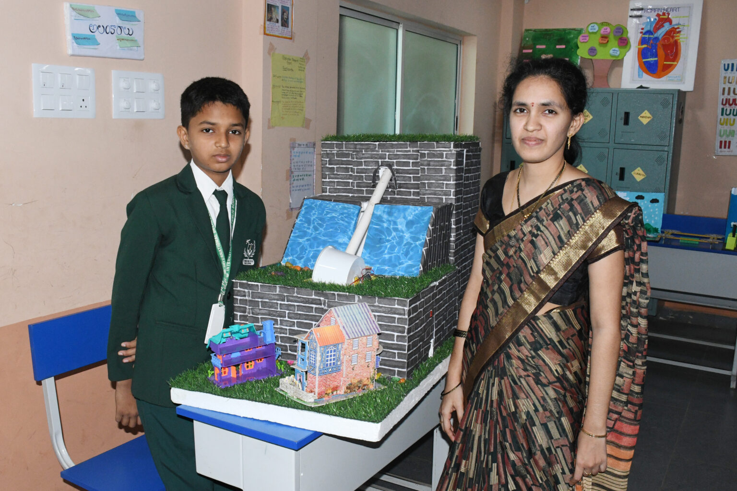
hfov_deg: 67.4
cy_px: 246
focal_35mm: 27
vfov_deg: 47.9
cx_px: 368
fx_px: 553
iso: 2000
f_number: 11
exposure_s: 1/80
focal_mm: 18
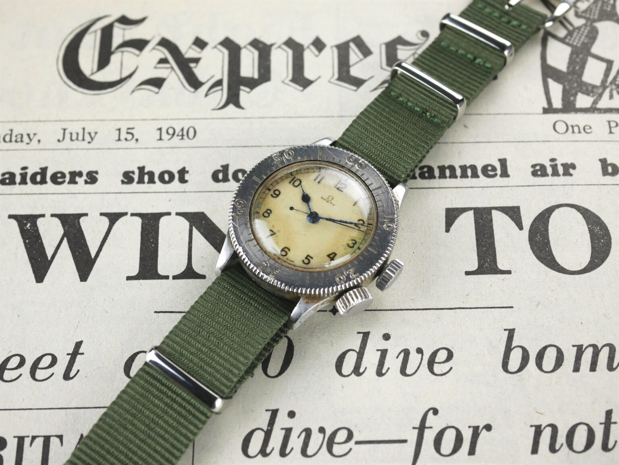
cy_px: 232
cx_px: 310
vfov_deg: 24.4
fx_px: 1074
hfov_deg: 32.2
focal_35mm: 60
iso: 800
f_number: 5
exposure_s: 1/250
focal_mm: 30
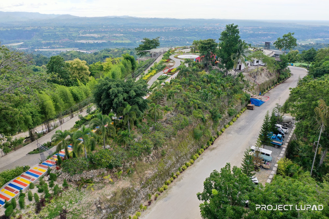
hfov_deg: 65.5
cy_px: 110
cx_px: 164
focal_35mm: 28
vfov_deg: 46.4
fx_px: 256
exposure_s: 1/120
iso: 100
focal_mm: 10.26
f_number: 4.5
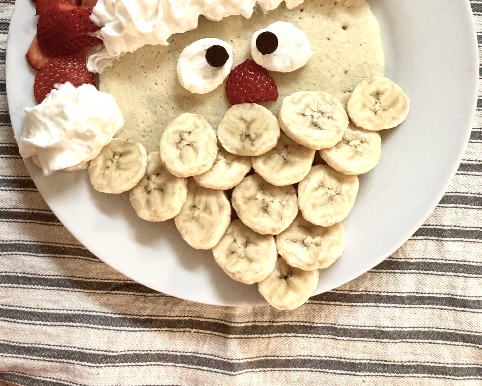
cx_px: 238
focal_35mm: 37
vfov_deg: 38.3
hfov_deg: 49.1
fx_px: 528
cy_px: 65
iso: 250
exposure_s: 1/40
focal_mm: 3.99
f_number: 1.8
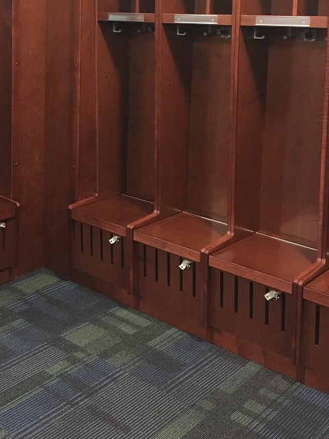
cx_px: 106
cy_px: 92
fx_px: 608
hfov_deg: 30.0
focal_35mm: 48
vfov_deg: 38.3
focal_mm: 4.15
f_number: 2.2
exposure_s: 1/15
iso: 200
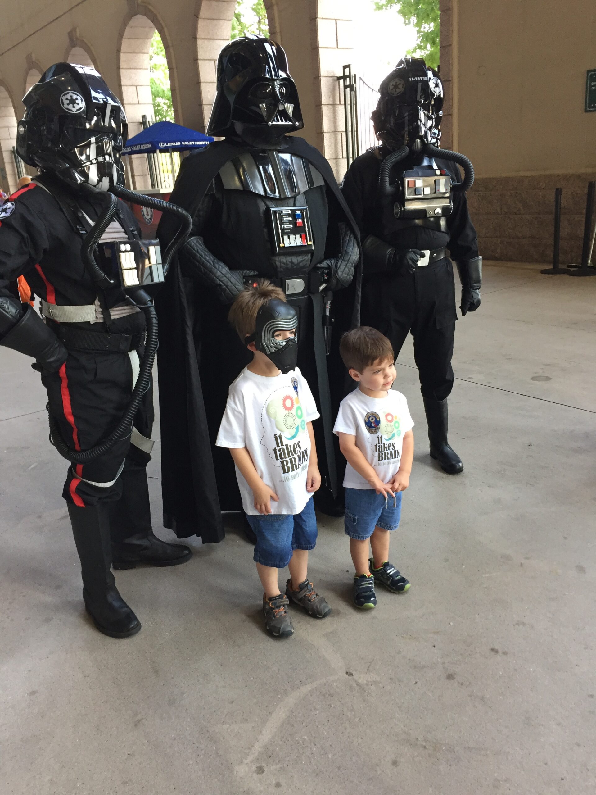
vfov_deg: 61.7
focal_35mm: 29
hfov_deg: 48.2
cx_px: 298
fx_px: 666
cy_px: 398
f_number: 2.2
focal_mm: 4.15
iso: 50
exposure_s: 1/30
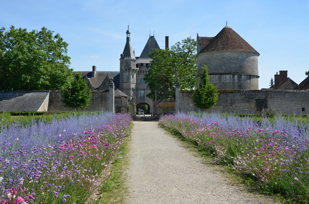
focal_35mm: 45
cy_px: 102
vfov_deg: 29.7
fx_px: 385
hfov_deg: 43.7
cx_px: 154
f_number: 8
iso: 110
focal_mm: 30
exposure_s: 1/250
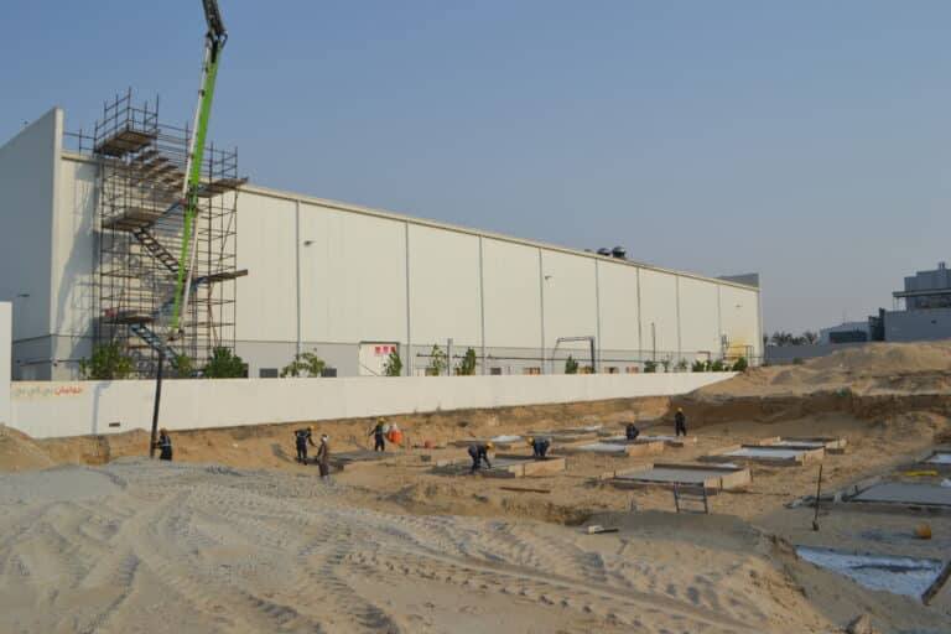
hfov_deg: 67.4
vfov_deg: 47.9
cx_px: 476
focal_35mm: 27
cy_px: 317
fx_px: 713
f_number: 9
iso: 100
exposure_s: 1/320
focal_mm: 18
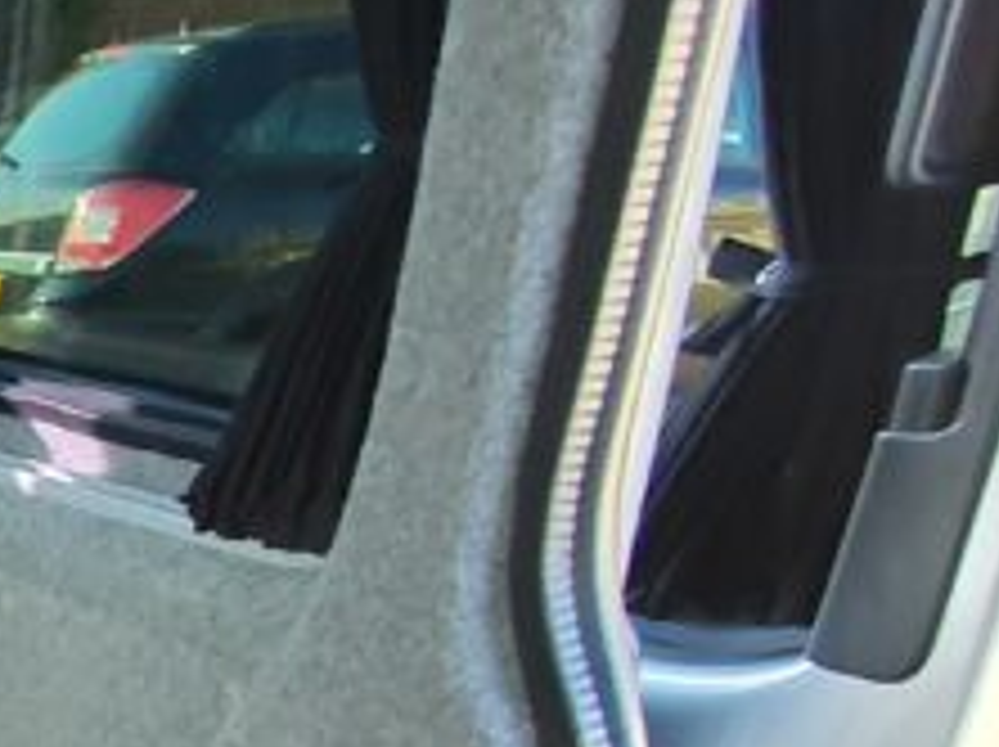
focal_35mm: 60
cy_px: 1053
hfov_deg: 18.3
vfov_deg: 21.3
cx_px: -1080
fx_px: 1730
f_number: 2.2
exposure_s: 1/50
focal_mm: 1.8
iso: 125
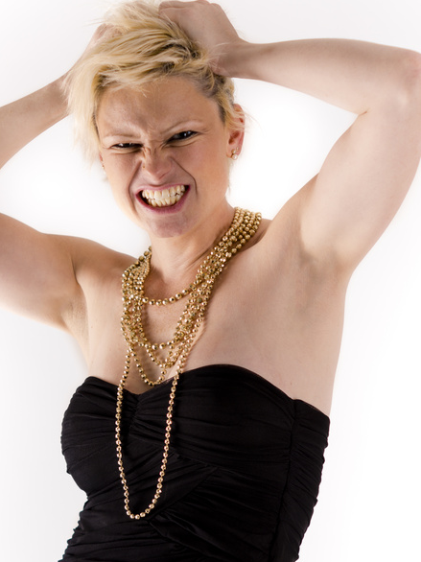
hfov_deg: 11.1
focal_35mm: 133
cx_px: 160
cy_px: 347
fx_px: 2158
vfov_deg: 14.8
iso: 50
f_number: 2.8
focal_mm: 50
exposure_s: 1/200
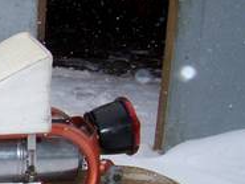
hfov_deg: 16.1
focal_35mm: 110
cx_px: -144
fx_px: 779
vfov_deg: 13.3
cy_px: 188
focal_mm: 5.6
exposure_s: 1/1004
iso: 140
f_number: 2.7
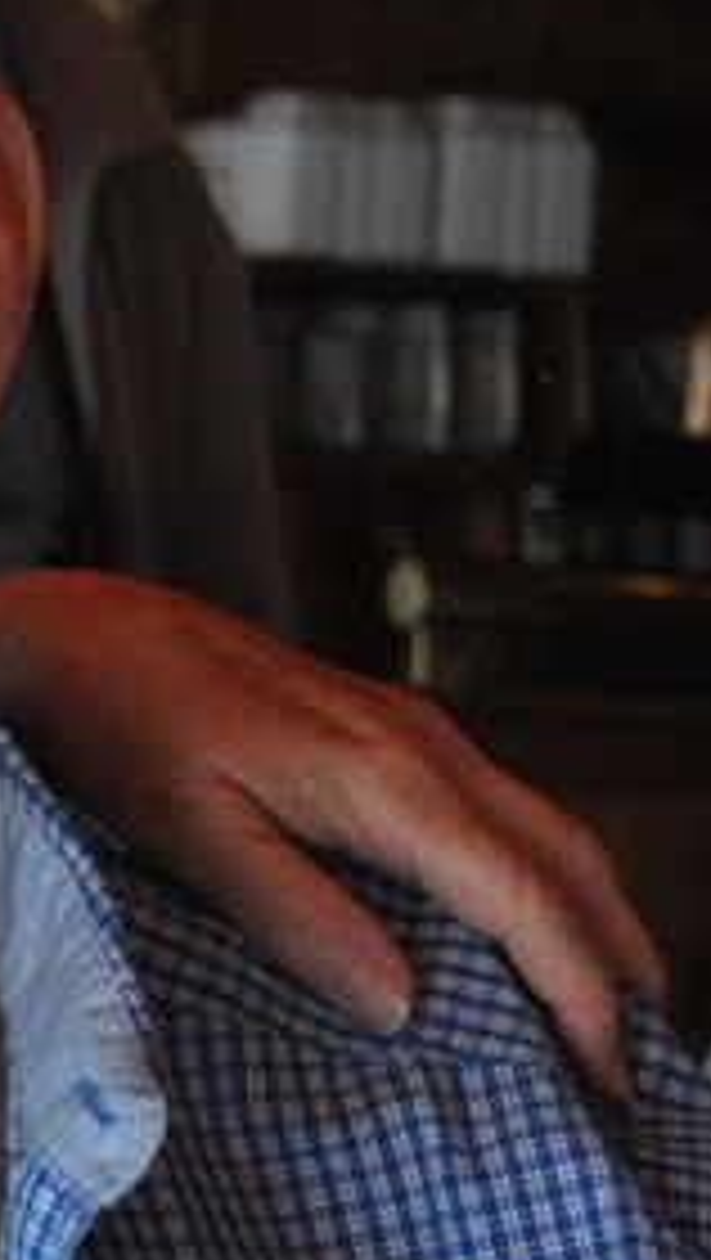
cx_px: -495
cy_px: 749
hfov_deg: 8.0
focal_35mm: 148
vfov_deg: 14.5
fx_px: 4948
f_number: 4.2
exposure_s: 1/500
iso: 1400
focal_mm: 26
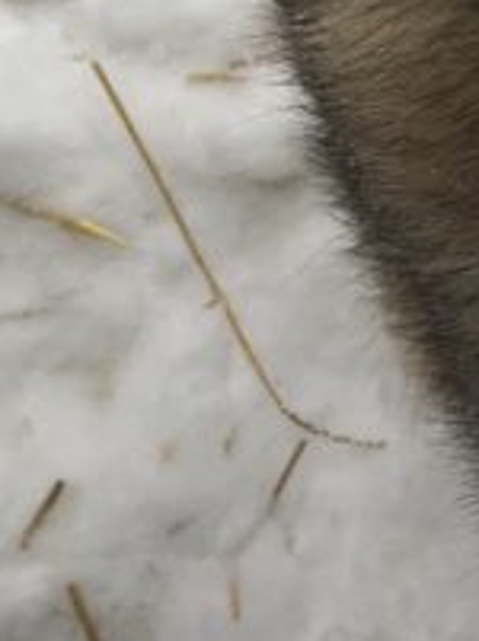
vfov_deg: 12.7
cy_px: -287
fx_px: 2739
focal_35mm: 148
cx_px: 1070
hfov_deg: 9.2
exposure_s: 1/130
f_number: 2.2
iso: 25
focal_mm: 4.15
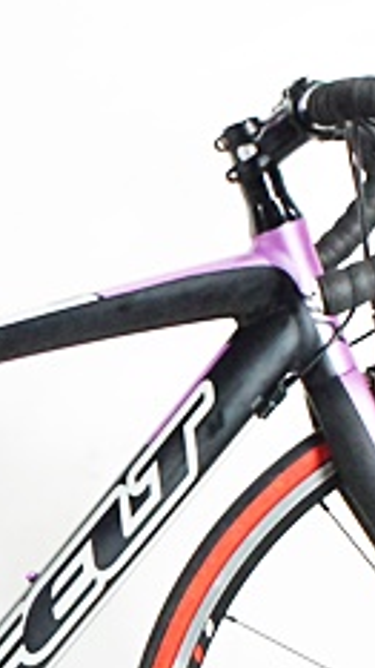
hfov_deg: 7.6
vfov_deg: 13.5
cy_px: 589
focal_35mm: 158
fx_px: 2794
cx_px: -94
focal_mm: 26
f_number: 9
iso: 3200
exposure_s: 1/100
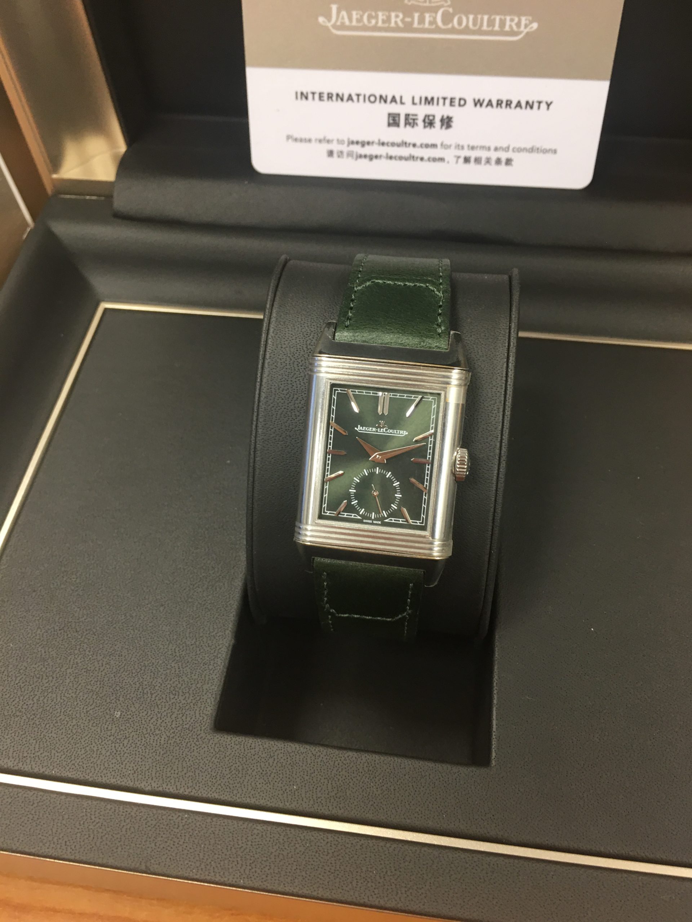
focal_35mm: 29
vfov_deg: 61.7
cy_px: 461
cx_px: 346
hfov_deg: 48.2
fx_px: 773
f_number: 2.2
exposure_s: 1/17
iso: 40
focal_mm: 4.15
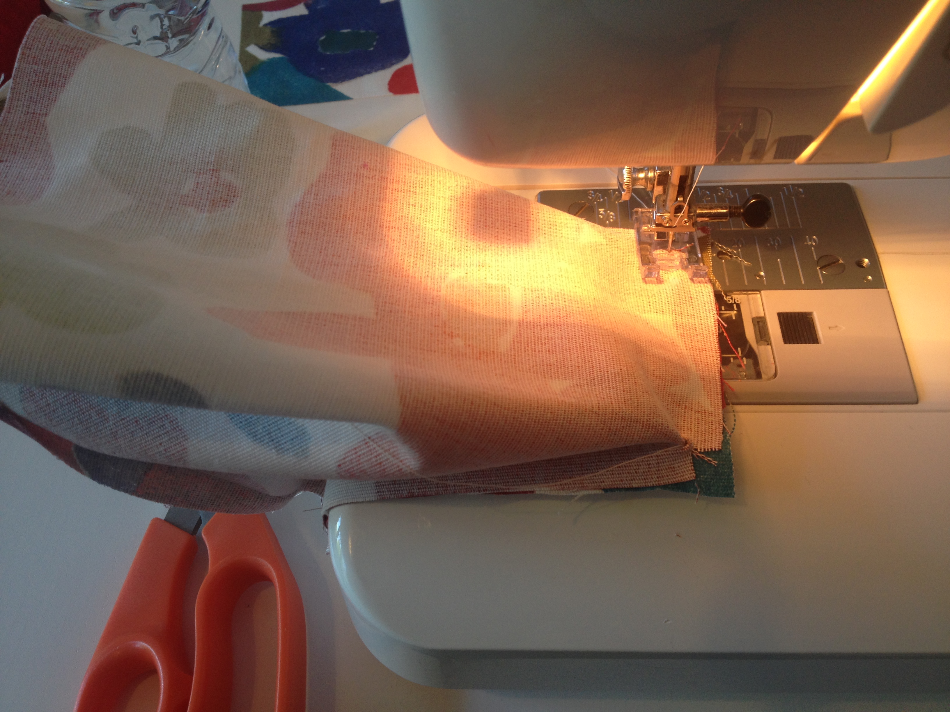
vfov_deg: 40.7
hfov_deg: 52.6
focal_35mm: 35
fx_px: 961
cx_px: 475
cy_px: 356
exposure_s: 1/20
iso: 64
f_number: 2.4
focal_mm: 4.28
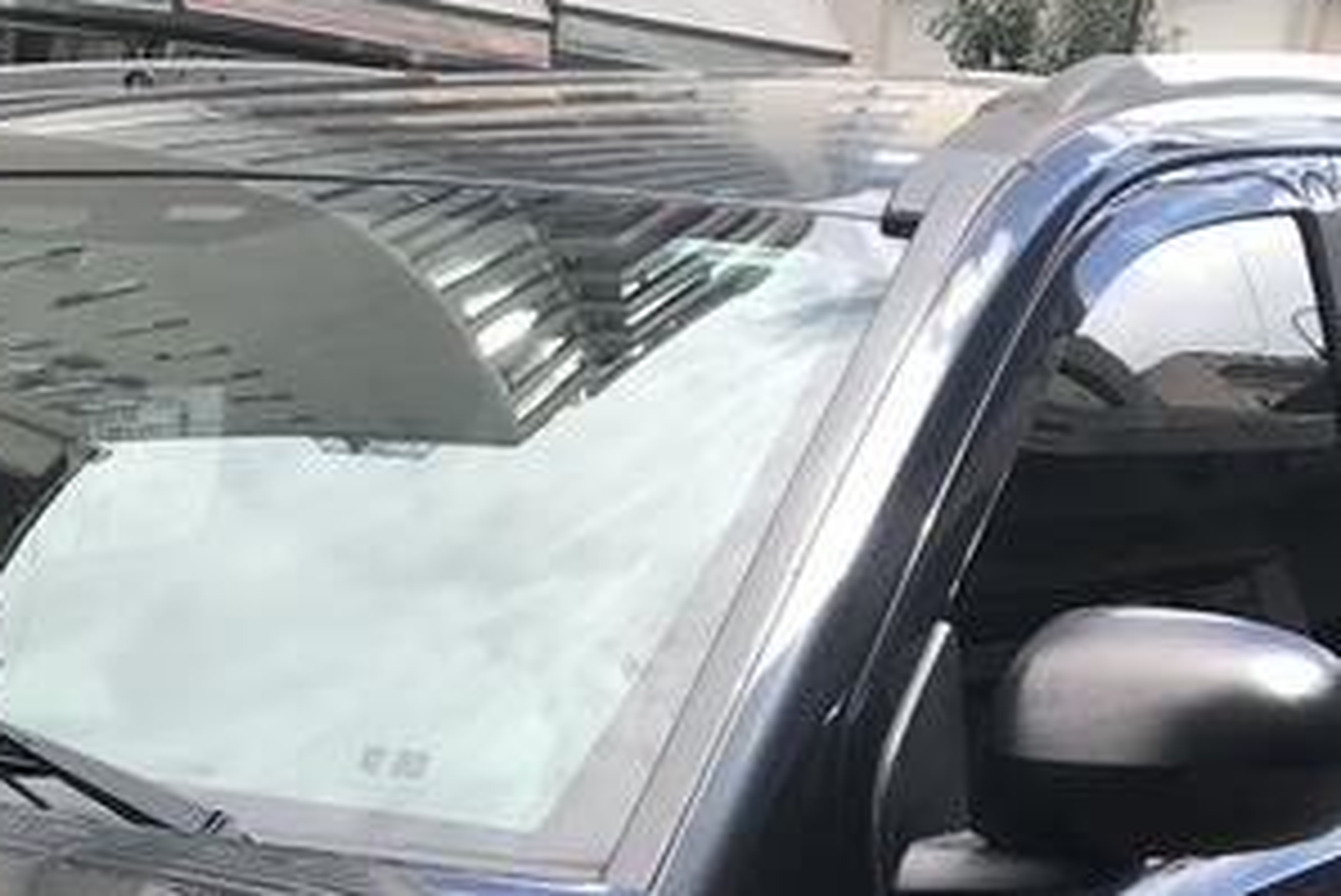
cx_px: -279
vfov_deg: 12.7
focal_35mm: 100
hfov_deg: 19.2
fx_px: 3727
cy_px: 1481
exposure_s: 1/674
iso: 20
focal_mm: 3.99
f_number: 1.8
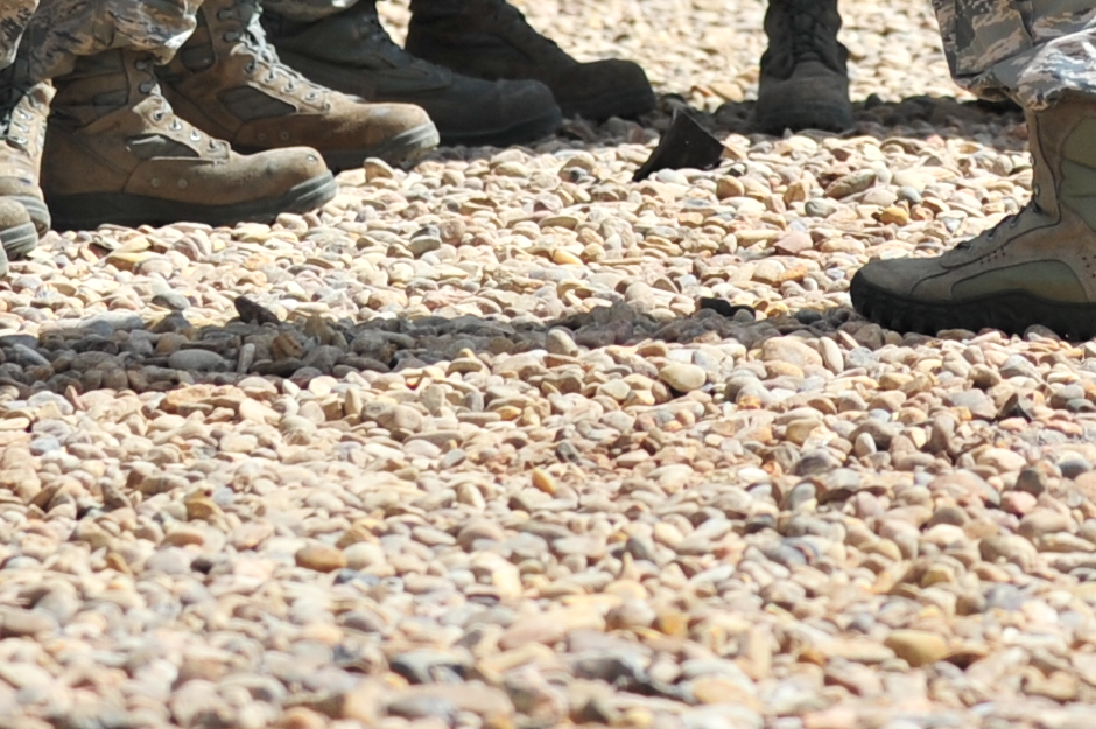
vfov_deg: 4.3
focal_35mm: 317
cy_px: -821
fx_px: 9642
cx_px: 1006
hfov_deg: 6.5
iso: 400
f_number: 2.8
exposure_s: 1/8000
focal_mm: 70
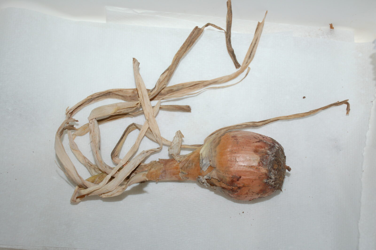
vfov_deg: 21.5
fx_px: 657
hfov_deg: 31.9
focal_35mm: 63
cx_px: 188
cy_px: 125
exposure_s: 1/60
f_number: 4.5
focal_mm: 42
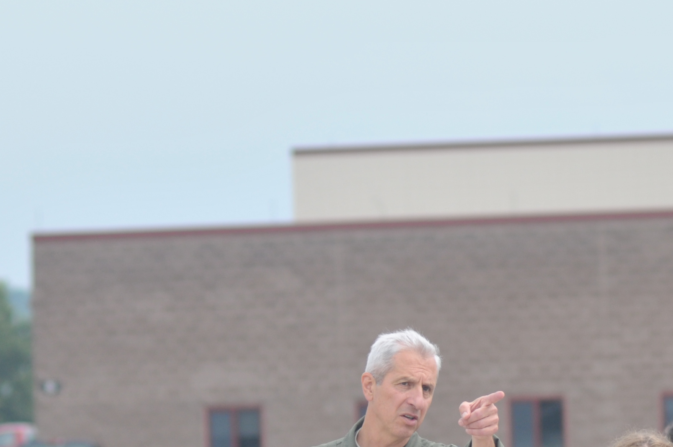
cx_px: 615
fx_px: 5811
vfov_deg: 4.4
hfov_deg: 6.6
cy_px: 519
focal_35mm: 311
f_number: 2.8
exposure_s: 1/1600
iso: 160
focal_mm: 85
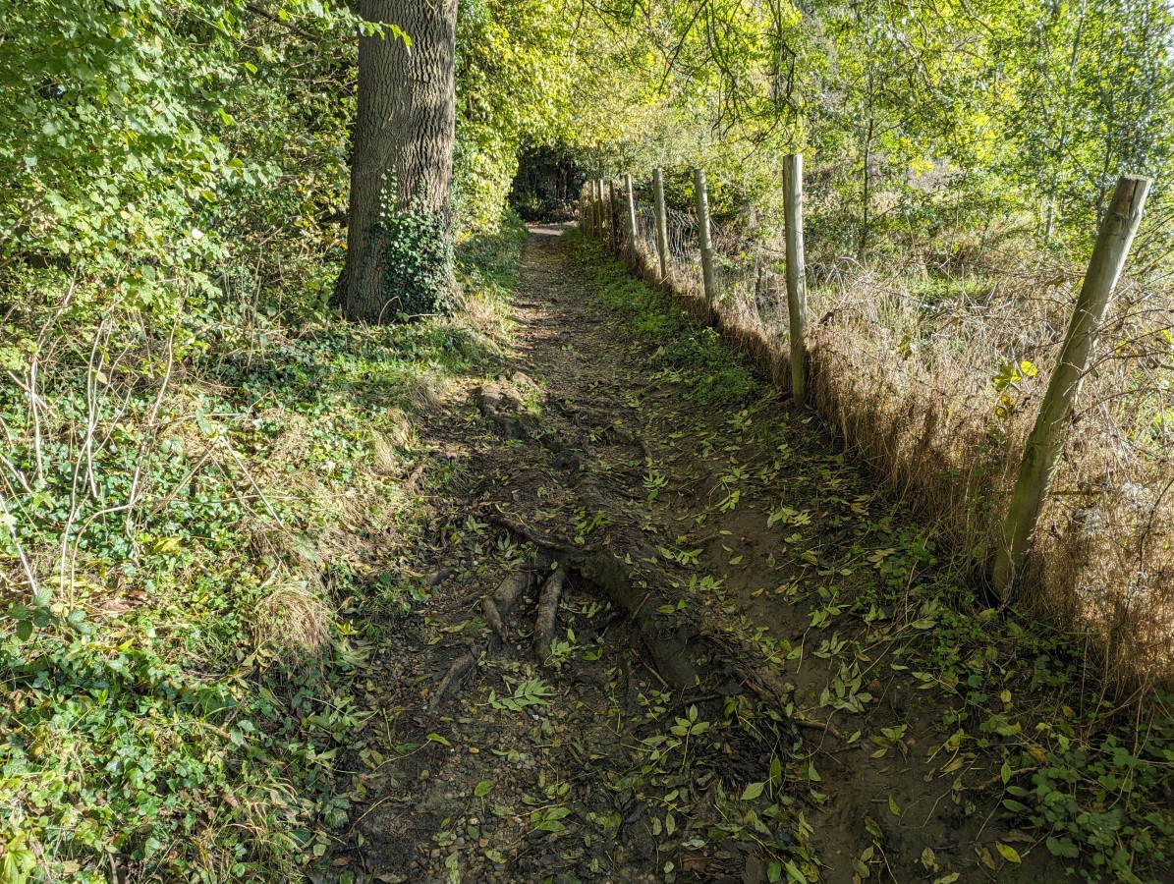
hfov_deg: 71.5
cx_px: 587
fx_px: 815
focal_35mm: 24
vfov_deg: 56.9
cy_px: 442
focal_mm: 6.81
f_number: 1.85
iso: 40
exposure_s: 1/300
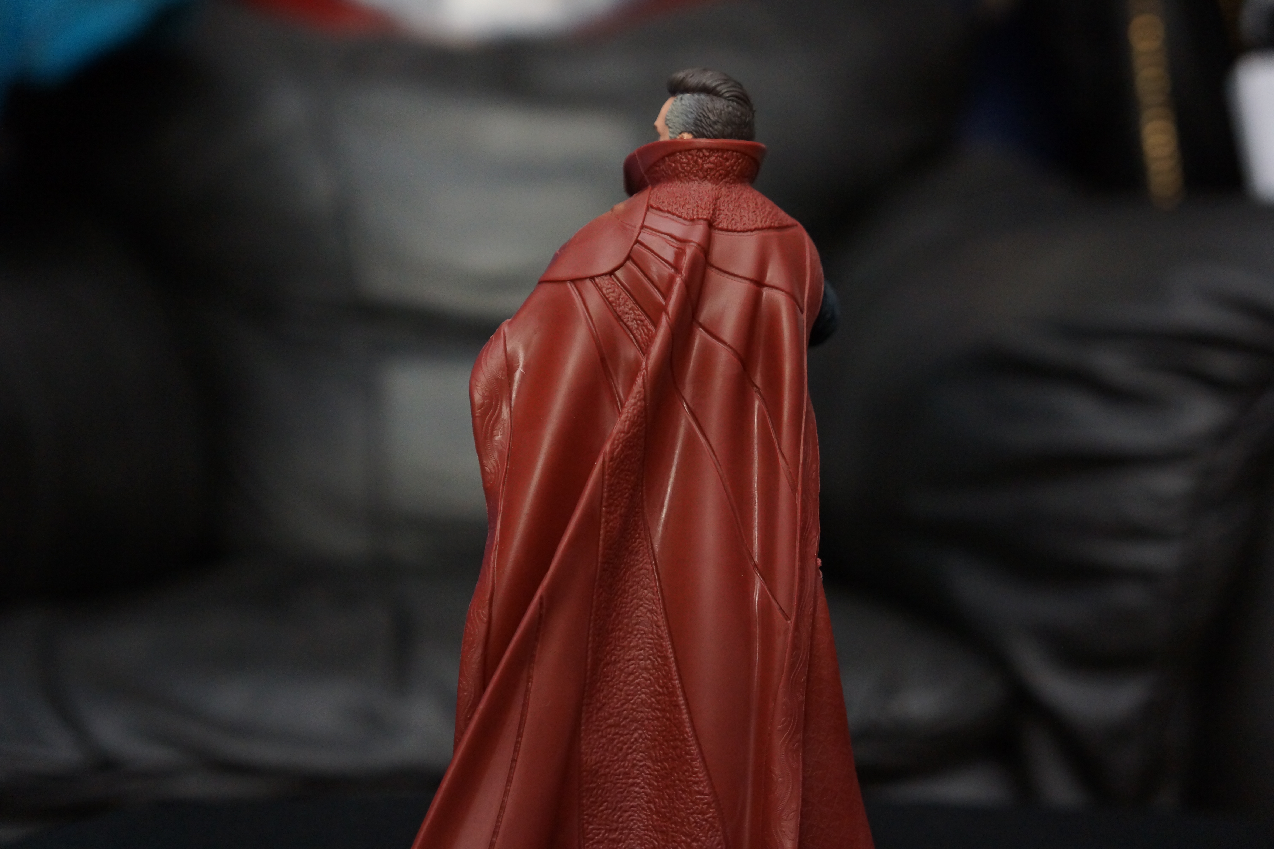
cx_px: 637
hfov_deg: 38.9
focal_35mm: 51
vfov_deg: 26.5
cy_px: 424
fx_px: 1805
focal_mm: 34
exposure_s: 1/50
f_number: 4.5
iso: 1600
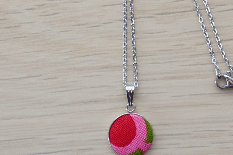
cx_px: 133
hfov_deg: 16.2
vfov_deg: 10.7
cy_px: -19
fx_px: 819
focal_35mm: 127
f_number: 4.5
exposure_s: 1/20
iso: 200
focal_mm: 27
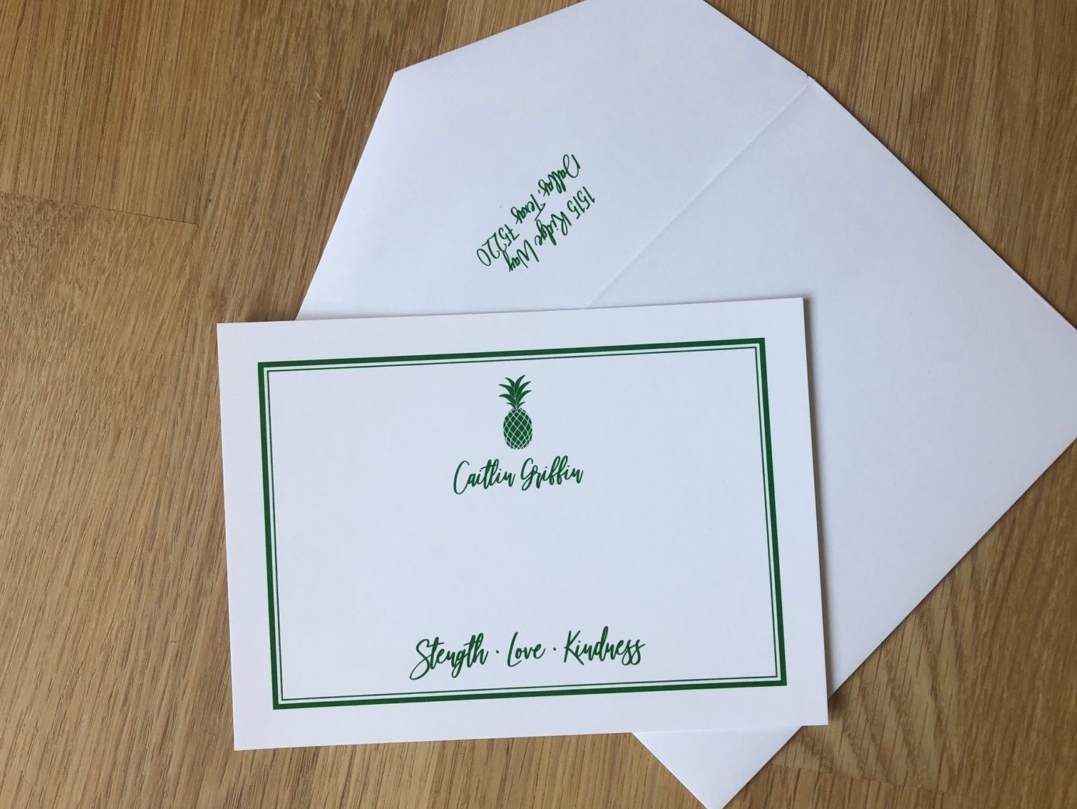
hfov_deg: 58.3
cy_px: 385
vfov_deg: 45.4
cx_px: 558
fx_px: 965
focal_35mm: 31
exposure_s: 1/421
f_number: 1.8
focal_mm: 3.99
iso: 20
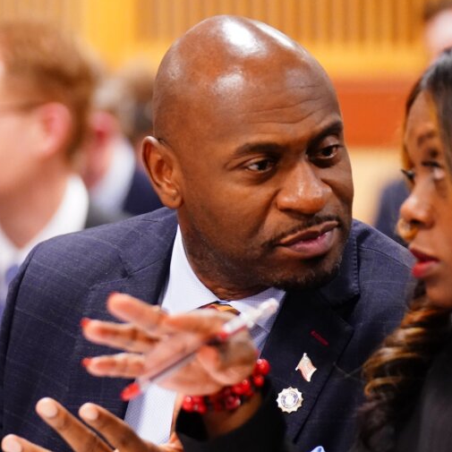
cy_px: 317
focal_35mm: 371
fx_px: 5481
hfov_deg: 4.7
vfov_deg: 4.7
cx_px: 197
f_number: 4
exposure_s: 1/200
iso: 8000
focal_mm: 204
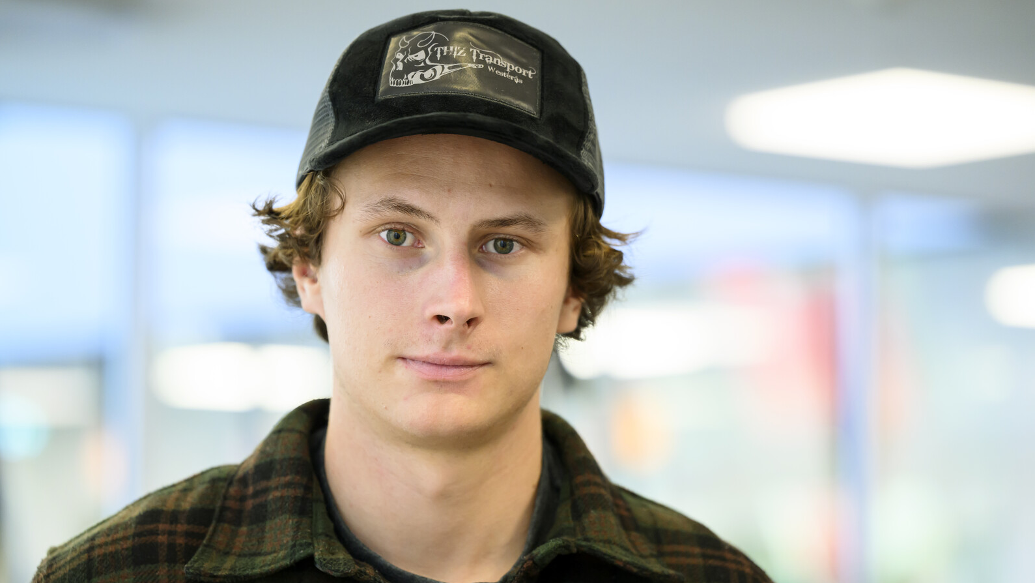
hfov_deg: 18.5
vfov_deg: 10.5
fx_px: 3184
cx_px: 515
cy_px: 311
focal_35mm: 116
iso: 2000
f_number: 2.8
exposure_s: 1/320
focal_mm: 110
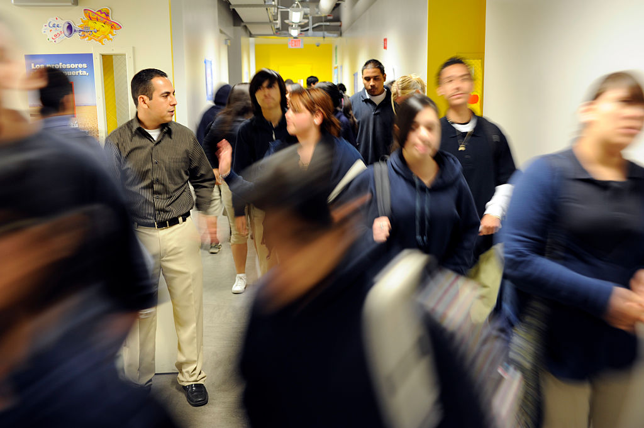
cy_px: 214
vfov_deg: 37.8
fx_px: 626
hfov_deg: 54.5
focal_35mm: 35
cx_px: 322
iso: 400
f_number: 4
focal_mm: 35
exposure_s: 1/8
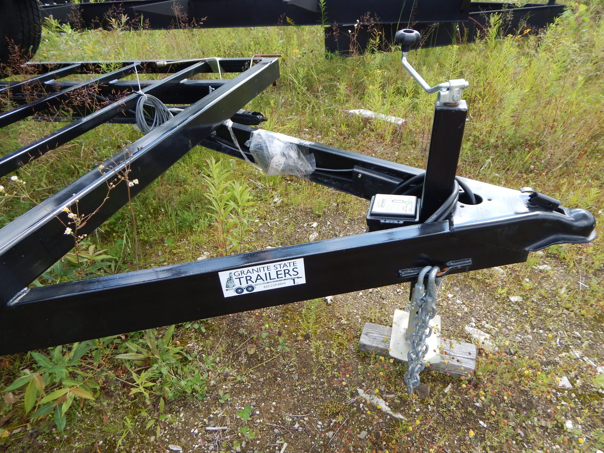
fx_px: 384
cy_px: 226
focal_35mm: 22
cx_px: 302
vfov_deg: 61.1
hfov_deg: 76.4
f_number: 3
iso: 125
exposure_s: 1/320
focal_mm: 4
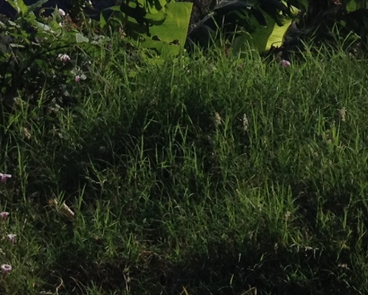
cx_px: 170
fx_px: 1864
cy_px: -314
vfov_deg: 8.5
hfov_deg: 11.3
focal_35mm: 171
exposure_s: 1/3067
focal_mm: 4.28
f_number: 2.4
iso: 50
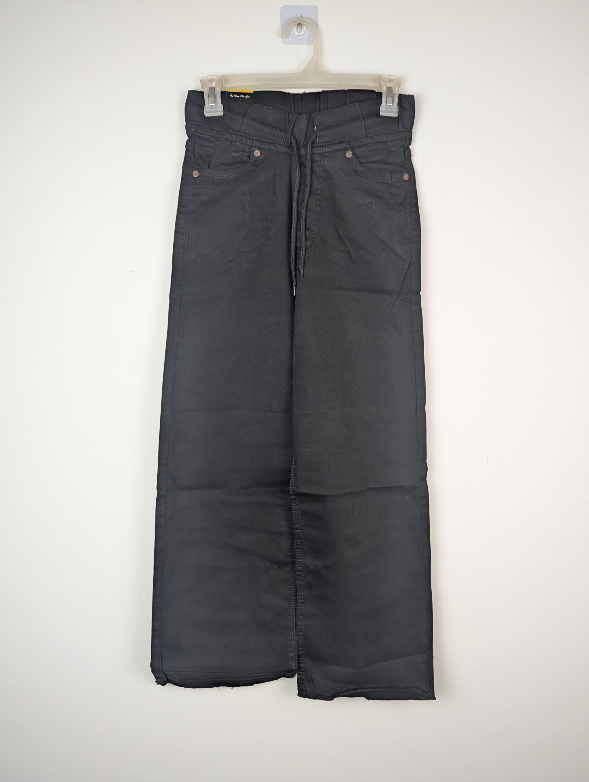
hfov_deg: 56.9
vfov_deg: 71.5
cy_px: 391
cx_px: 294
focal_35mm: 24
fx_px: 543
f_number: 1.85
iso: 55
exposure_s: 1/277
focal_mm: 6.81
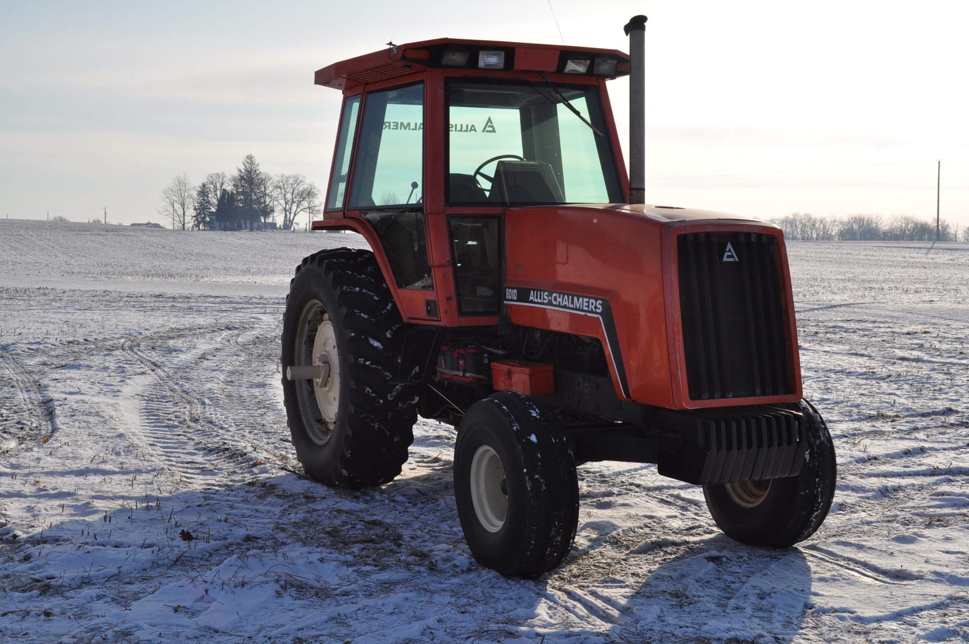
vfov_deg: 28.0
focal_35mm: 48
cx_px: 484
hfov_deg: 41.2
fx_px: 1290
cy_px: 322
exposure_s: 1/500
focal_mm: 32
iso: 200
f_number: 11
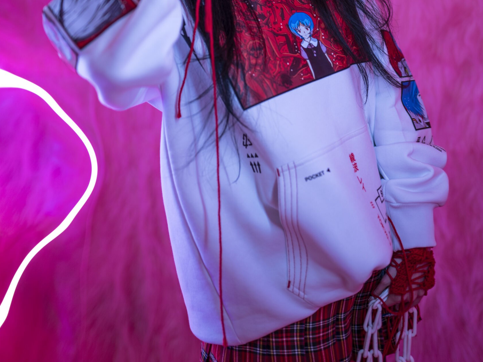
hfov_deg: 37.5
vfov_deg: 27.4
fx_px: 712
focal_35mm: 51
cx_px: 240
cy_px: 30
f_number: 1.4
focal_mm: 35
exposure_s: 1/100
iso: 125
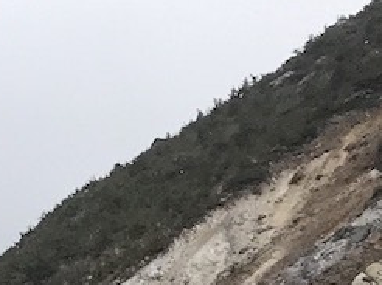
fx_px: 1885
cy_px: 842
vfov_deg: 7.6
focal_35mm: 171
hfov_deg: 10.6
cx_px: -399
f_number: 1.8
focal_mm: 3.99
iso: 20
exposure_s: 1/894
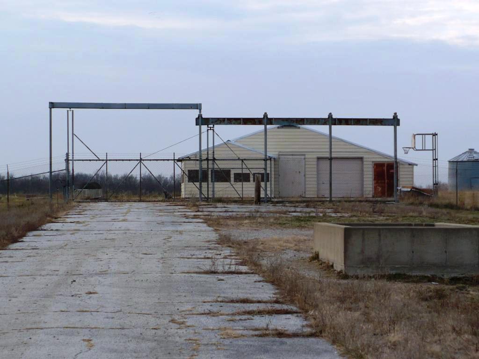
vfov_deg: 12.0
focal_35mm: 124
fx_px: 1716
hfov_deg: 15.9
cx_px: 240
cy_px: 180
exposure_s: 1/160
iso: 100
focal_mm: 17.2
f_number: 3.5
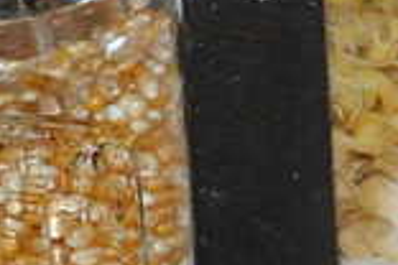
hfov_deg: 5.1
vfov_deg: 3.5
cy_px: 614
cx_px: 1000
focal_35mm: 393
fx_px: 4344
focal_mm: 34
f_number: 5.6
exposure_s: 1/60
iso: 3200
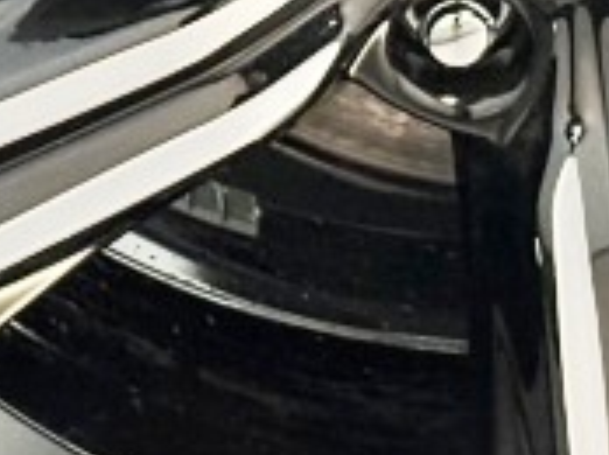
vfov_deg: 5.2
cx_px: 560
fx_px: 4972
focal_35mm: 283
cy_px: -200
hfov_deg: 7.0
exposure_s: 1/24
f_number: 1.78
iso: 640
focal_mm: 6.86
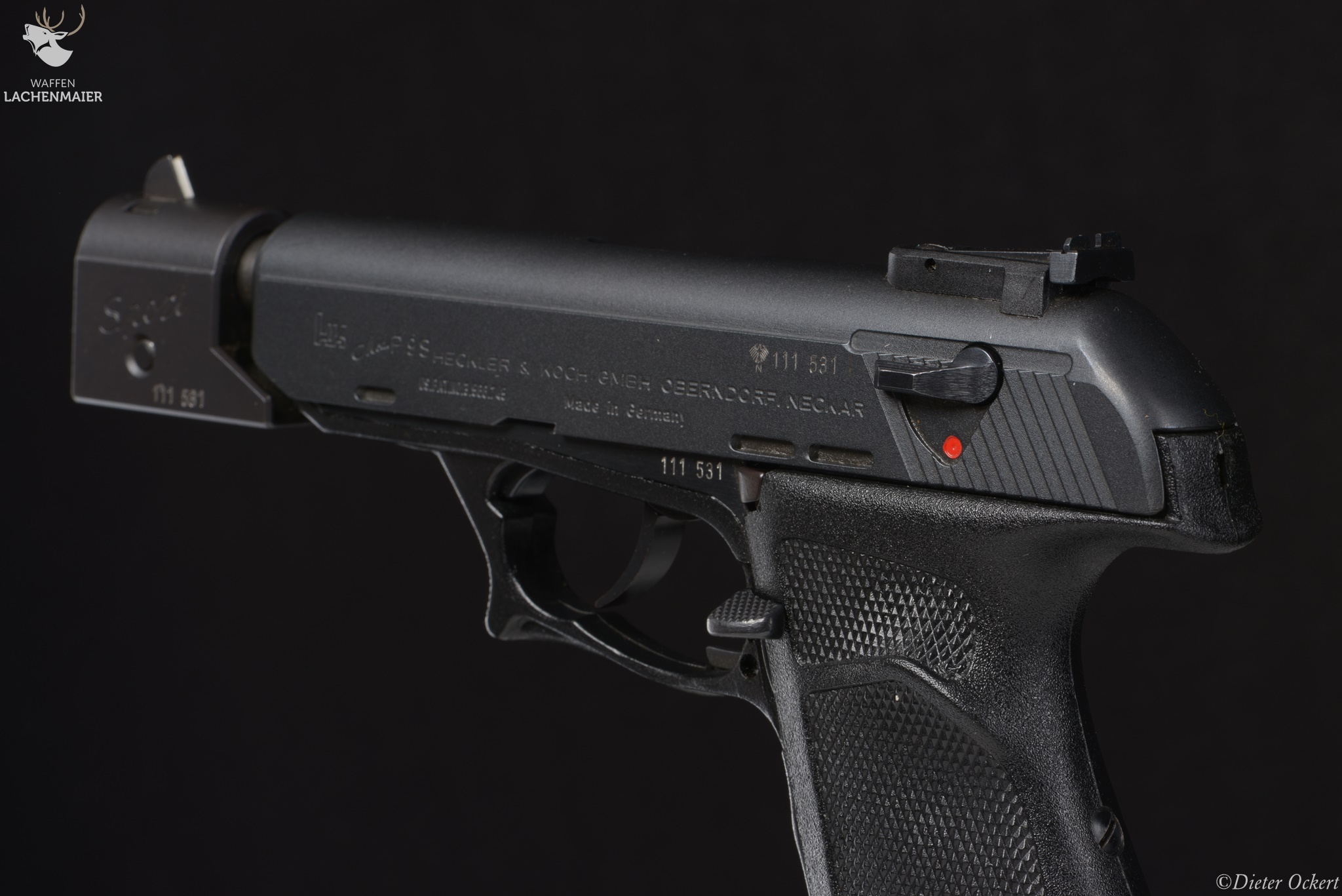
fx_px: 3915
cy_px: 448
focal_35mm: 105
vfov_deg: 13.1
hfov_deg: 19.4
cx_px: 671
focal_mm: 105
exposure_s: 1/60
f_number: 22
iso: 100
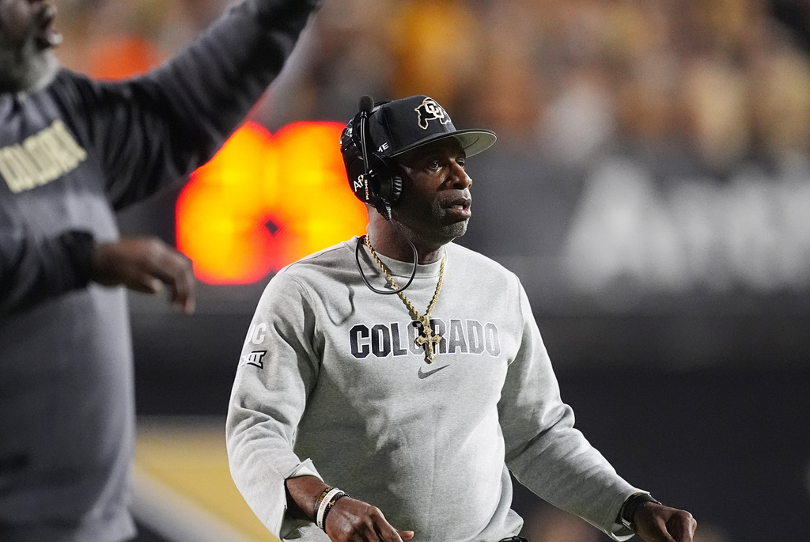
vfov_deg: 1.5
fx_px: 20270
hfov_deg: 2.3
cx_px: 405
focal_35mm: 900
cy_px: 271
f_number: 4
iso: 6400
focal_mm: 600
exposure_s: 1/1000
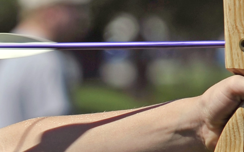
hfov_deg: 2.5
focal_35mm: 846
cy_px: 197
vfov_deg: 1.6
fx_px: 5624
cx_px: -81
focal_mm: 150
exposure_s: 1/2000
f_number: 6.3
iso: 200
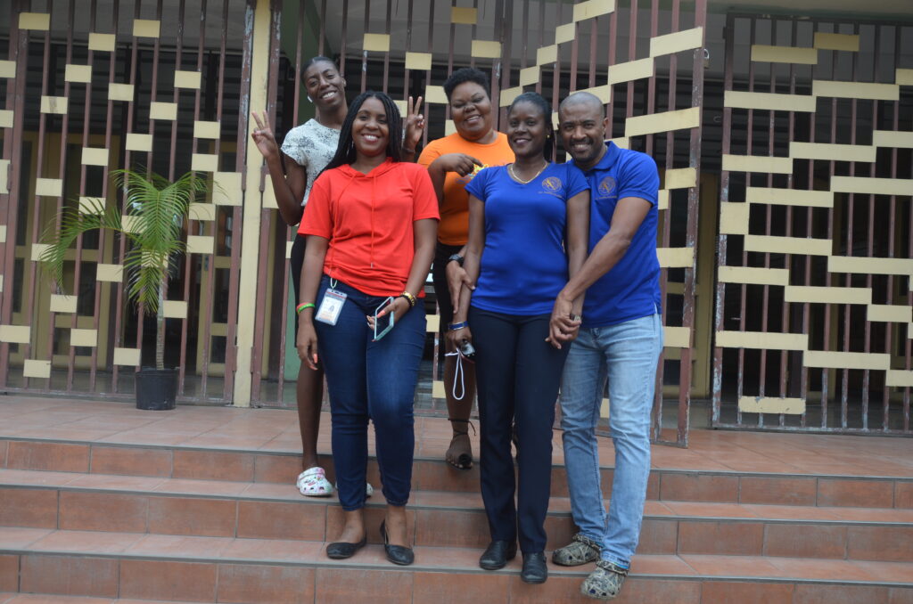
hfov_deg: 57.3
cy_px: 302
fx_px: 835
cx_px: 456
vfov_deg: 39.8
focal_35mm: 33
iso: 220
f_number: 5.6
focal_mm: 22
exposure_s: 1/125
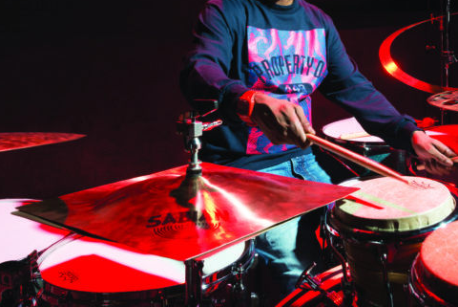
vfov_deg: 27.8
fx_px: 611
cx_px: 318
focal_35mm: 48
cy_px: 86
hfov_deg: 40.4
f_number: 11
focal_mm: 32
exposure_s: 1/160
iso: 800
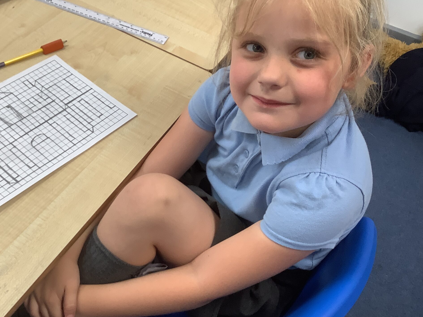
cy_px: 136
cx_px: 147
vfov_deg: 34.3
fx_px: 513
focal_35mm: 42
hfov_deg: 44.3
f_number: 2.4
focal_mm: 3.3
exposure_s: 1/50
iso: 80
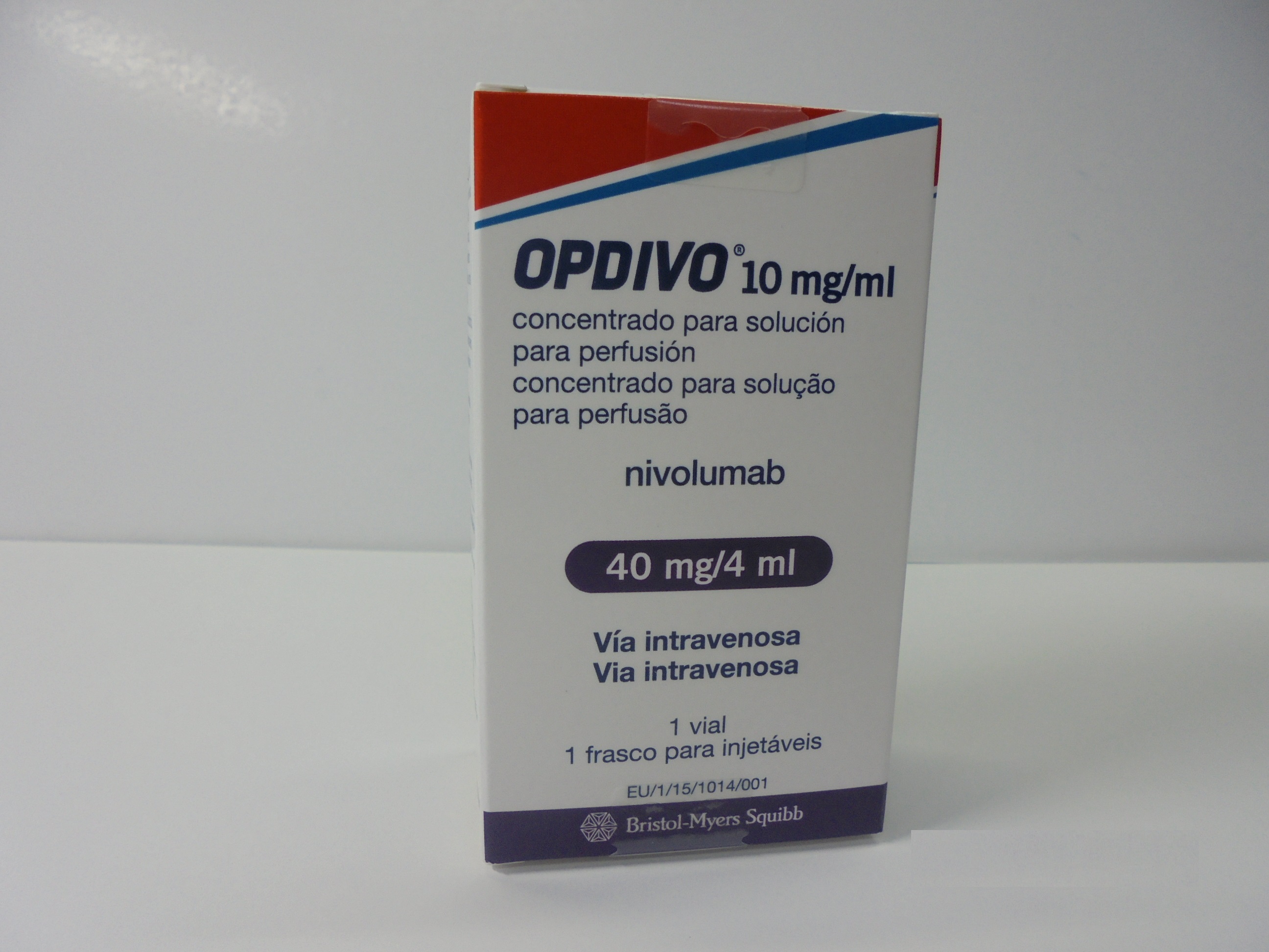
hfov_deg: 67.3
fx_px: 953
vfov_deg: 53.1
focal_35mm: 26
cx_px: 634
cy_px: 476
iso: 100
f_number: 3.5
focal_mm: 4.6
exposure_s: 1/30
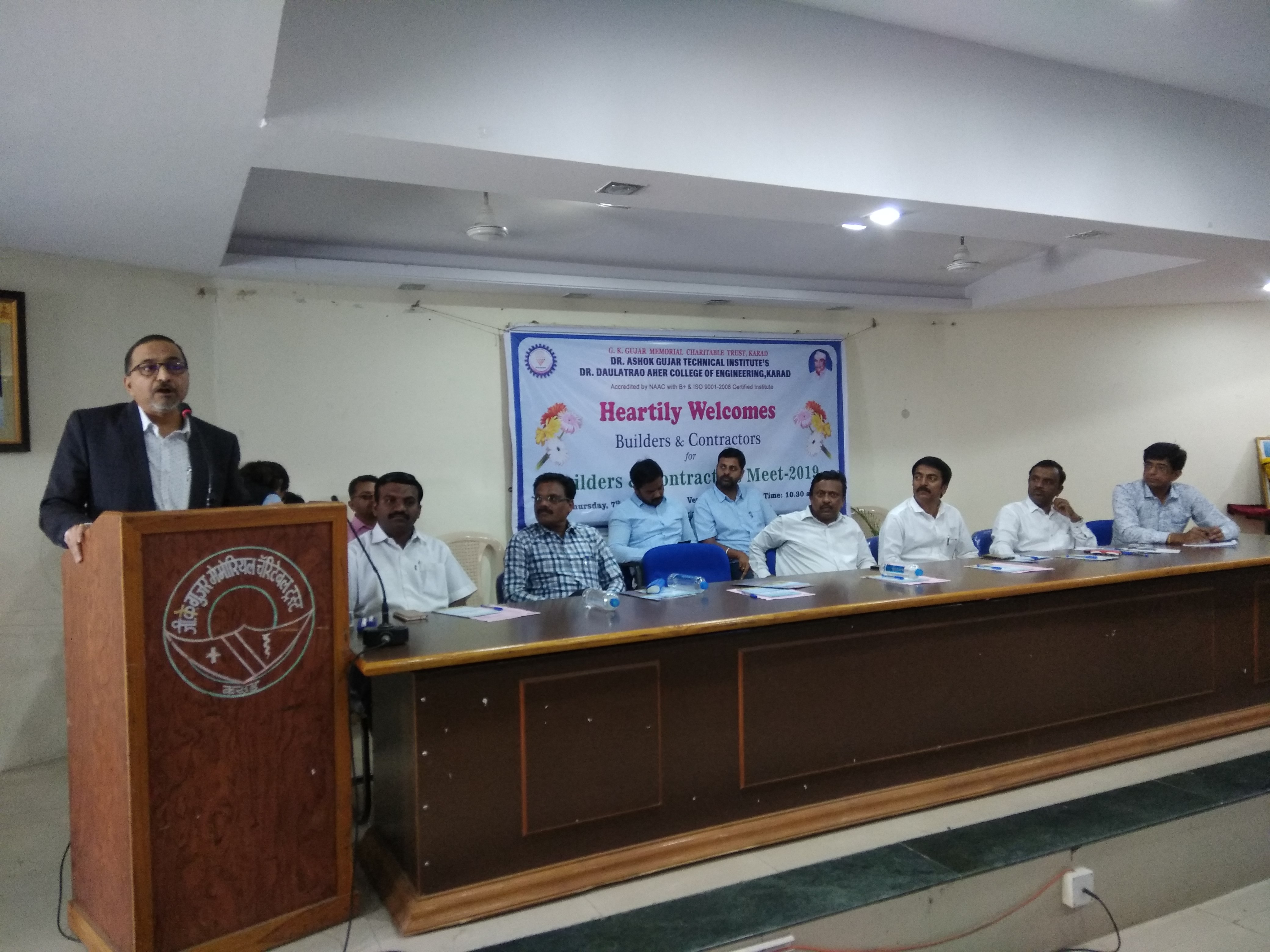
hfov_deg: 79.0
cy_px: 476
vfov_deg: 63.4
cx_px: 635
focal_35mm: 21
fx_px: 770
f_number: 2
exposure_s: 1/17
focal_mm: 3.57
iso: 500
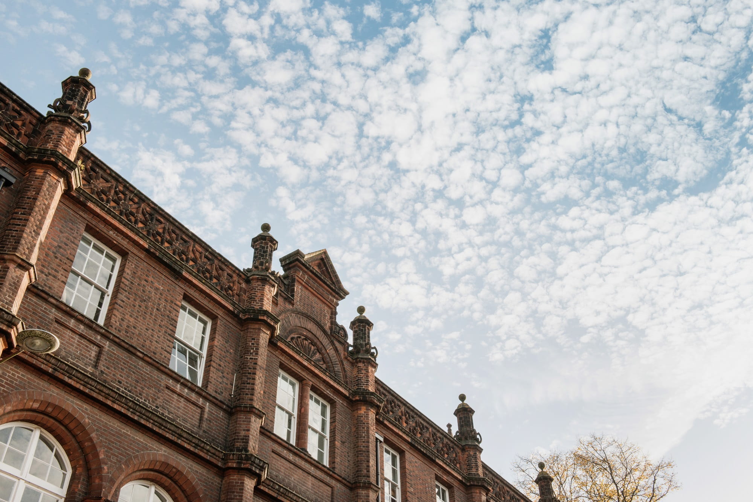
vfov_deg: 35.1
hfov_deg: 50.7
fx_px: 795
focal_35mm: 38
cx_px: 376
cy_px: 251
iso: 640
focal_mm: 38
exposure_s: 1/125
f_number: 20
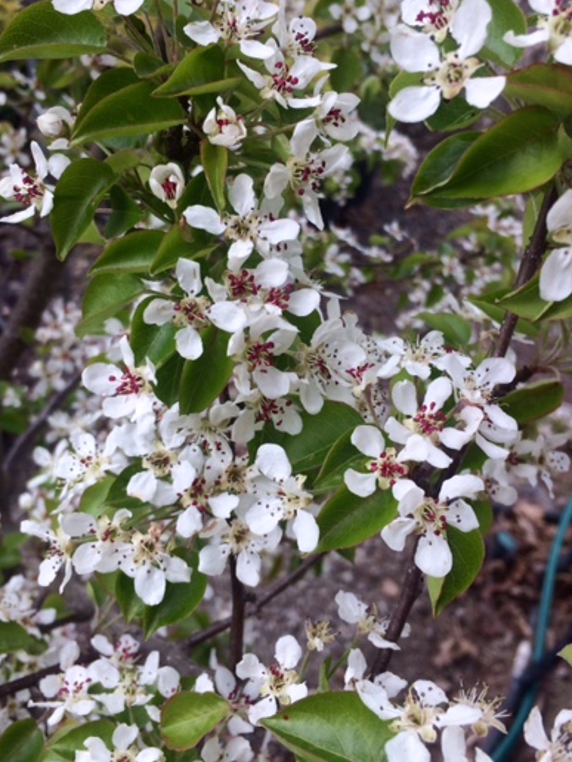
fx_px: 793
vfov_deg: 51.3
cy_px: 354
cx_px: 291
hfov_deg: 39.7
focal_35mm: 36
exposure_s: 1/357
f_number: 2.2
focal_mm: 4.15
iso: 32
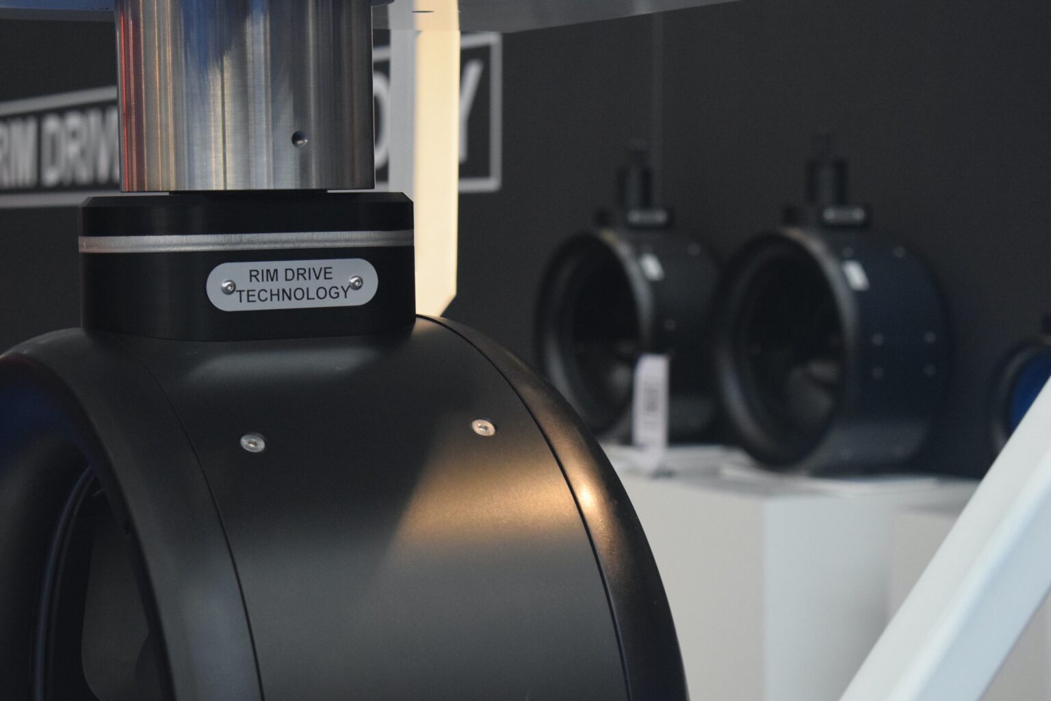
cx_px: 526
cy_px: 350
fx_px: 2409
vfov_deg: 16.6
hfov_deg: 24.6
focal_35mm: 82
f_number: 5.6
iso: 3200
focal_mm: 55
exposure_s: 1/60
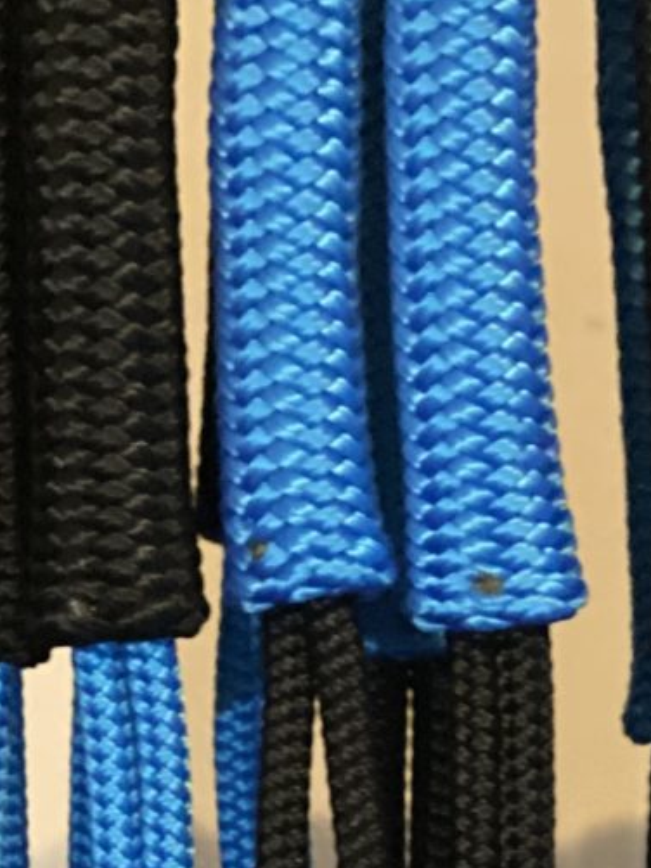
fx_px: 4994
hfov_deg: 7.5
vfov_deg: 9.7
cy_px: 1216
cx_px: 469
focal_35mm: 199
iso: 640
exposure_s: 1/15
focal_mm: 6
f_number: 2
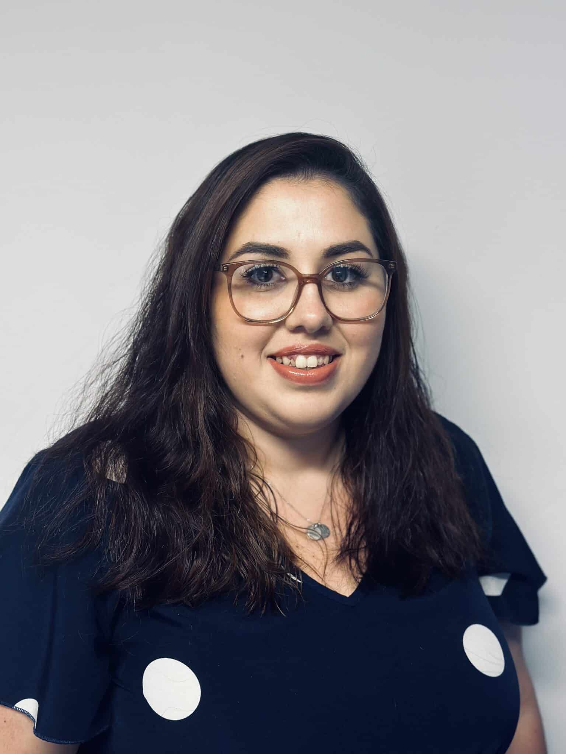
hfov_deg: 30.3
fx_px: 1046
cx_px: 283
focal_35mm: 48
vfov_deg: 39.7
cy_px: 377
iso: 200
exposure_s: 1/50
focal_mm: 6.86
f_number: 1.78
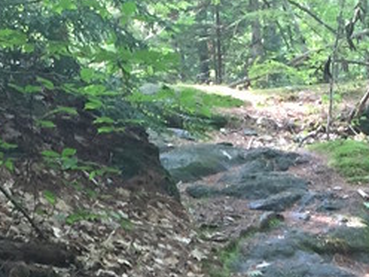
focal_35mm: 117
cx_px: 190
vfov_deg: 12.5
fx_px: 1247
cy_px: 296
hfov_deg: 16.8
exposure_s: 1/30
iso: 100
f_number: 2.2
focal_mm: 4.15
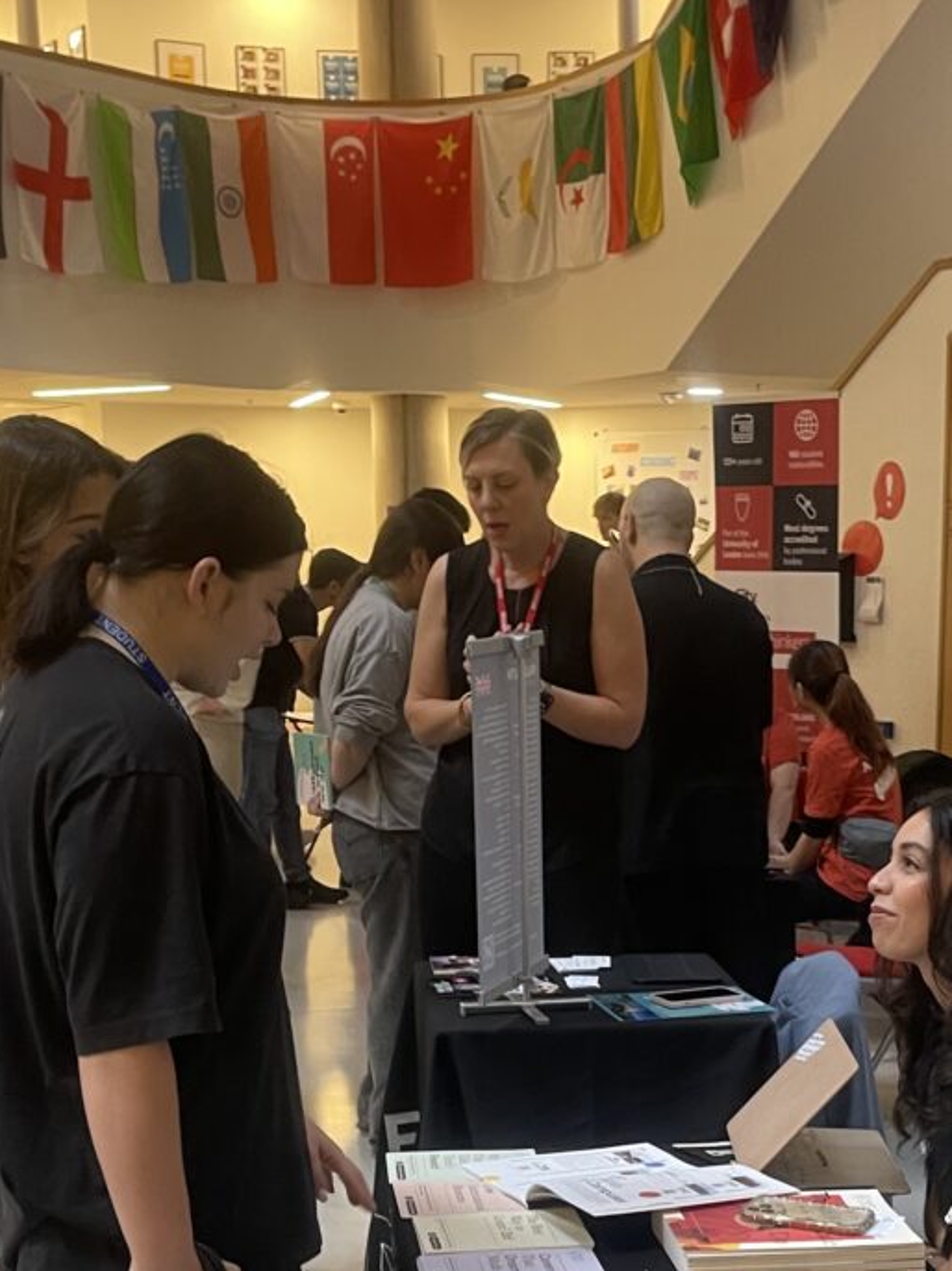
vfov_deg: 33.1
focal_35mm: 56
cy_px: 1065
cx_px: 670
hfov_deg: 25.9
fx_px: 2055
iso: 200
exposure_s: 1/49
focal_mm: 5.1
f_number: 1.6
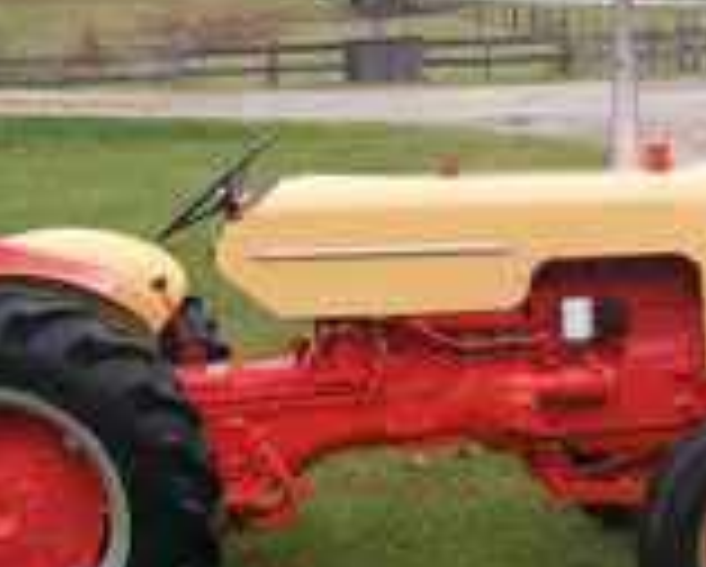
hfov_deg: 24.7
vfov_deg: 19.9
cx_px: 441
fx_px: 1611
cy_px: 230
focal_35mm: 77
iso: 80
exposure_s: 1/544
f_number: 2.7
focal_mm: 6
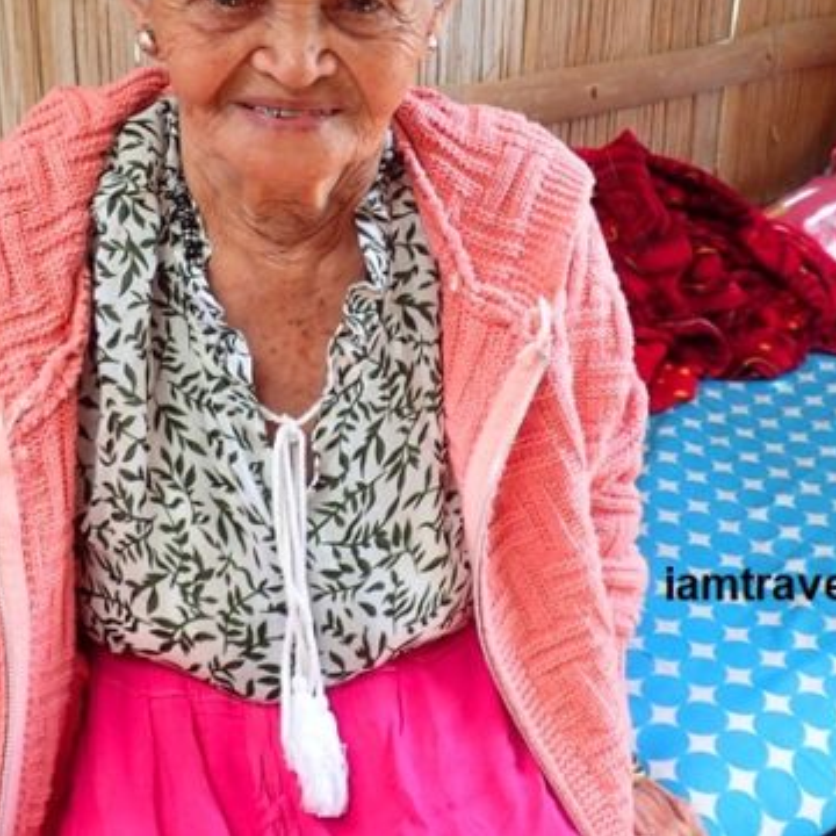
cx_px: 358
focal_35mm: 53
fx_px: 1448
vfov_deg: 31.6
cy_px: 211
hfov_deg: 32.2
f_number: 2.3
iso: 200
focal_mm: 5.5
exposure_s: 1/30
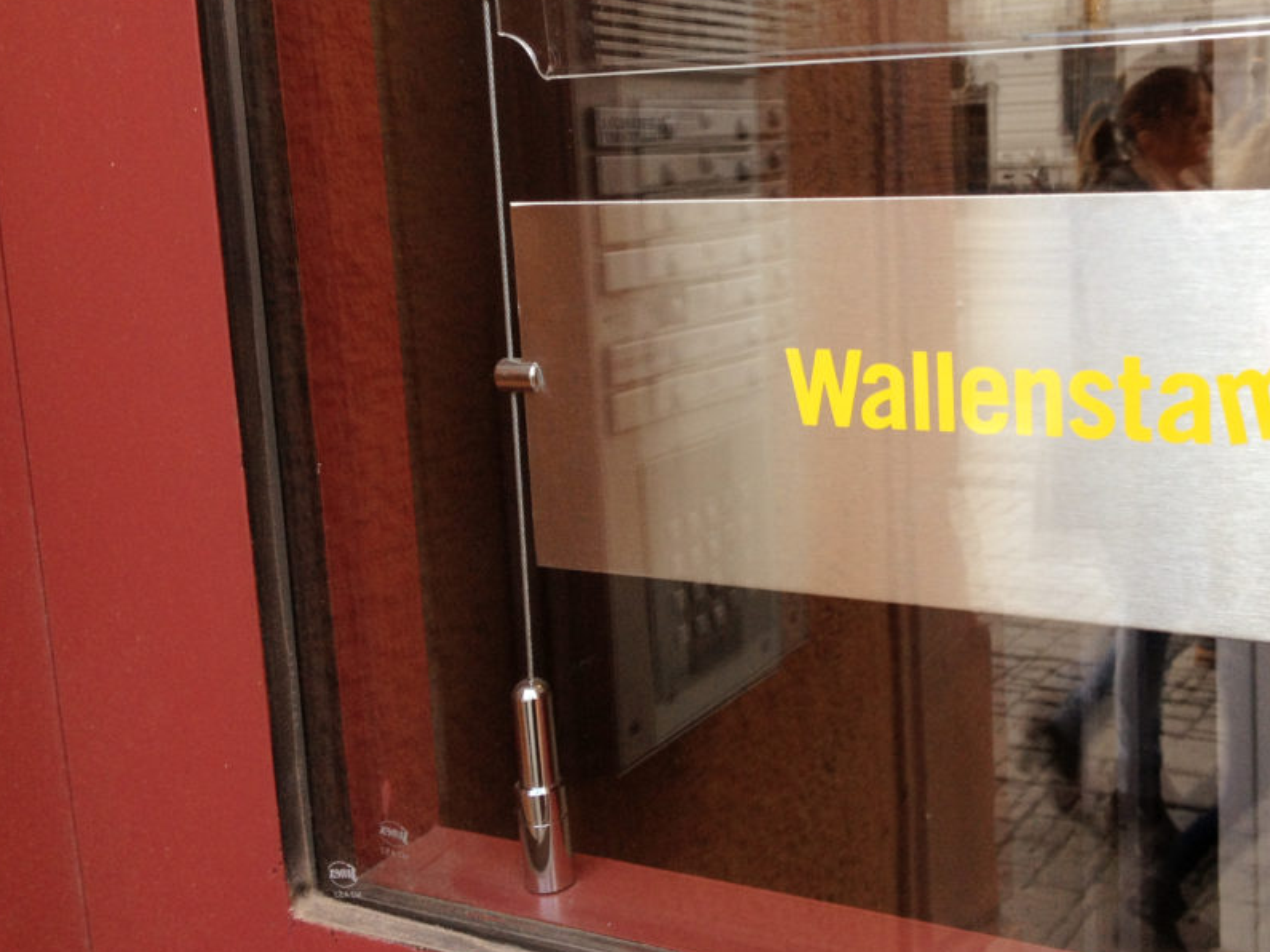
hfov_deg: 40.0
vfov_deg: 30.8
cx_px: 846
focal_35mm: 47
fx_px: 1724
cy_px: 398
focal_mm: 4.28
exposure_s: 1/120
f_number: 2.4
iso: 64
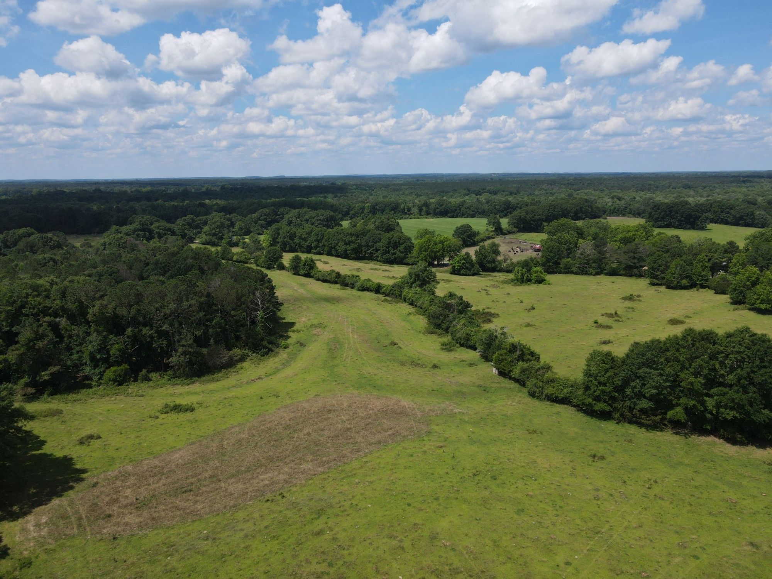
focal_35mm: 24
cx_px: 386
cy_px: 290
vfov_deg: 56.8
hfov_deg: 71.6
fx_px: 535
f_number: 2.8
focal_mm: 4.5
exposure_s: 1/1000
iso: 100
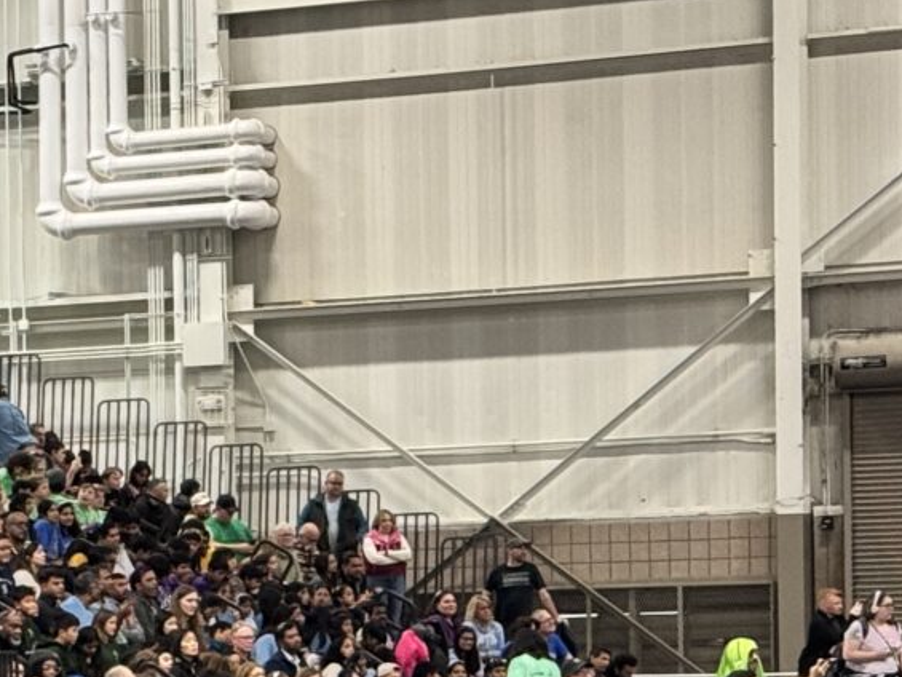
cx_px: -463
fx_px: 4535
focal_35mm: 174
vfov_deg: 8.5
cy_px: 786
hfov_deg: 10.9
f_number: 1.78
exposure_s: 1/60
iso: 250
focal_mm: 6.76
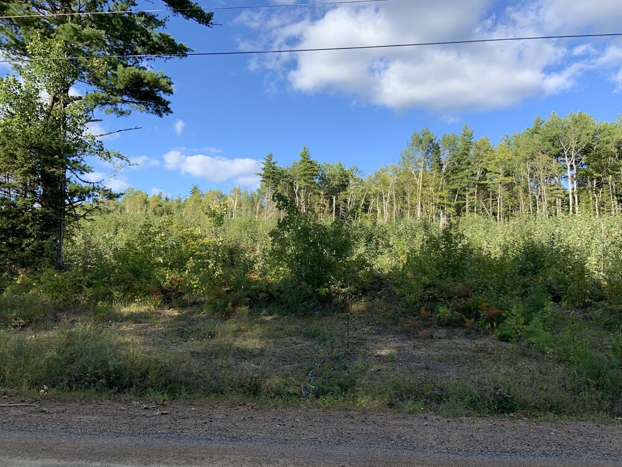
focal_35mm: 26
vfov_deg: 53.1
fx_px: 467
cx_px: 311
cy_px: 234
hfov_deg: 67.3
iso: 25
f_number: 1.8
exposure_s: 1/1021
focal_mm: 4.25
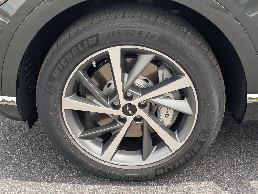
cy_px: 97
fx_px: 358
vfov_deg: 30.3
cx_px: 129
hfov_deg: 39.7
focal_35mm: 48
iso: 41
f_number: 1.85
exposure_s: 1/481
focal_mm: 6.81
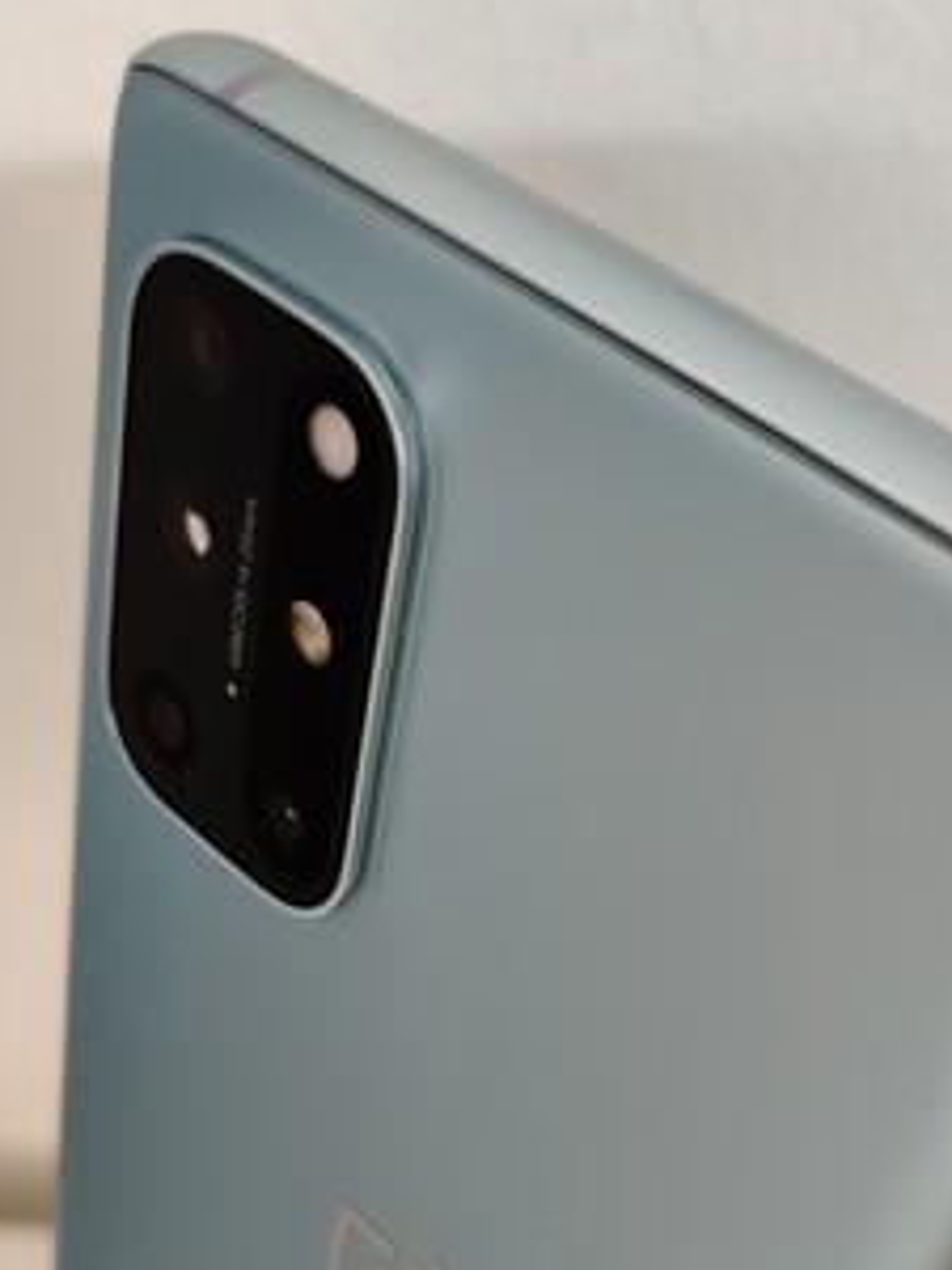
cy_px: 963
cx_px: 537
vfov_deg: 31.6
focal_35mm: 60
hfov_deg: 24.4
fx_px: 2200
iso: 640
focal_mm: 4.75
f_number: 1.65
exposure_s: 1/50
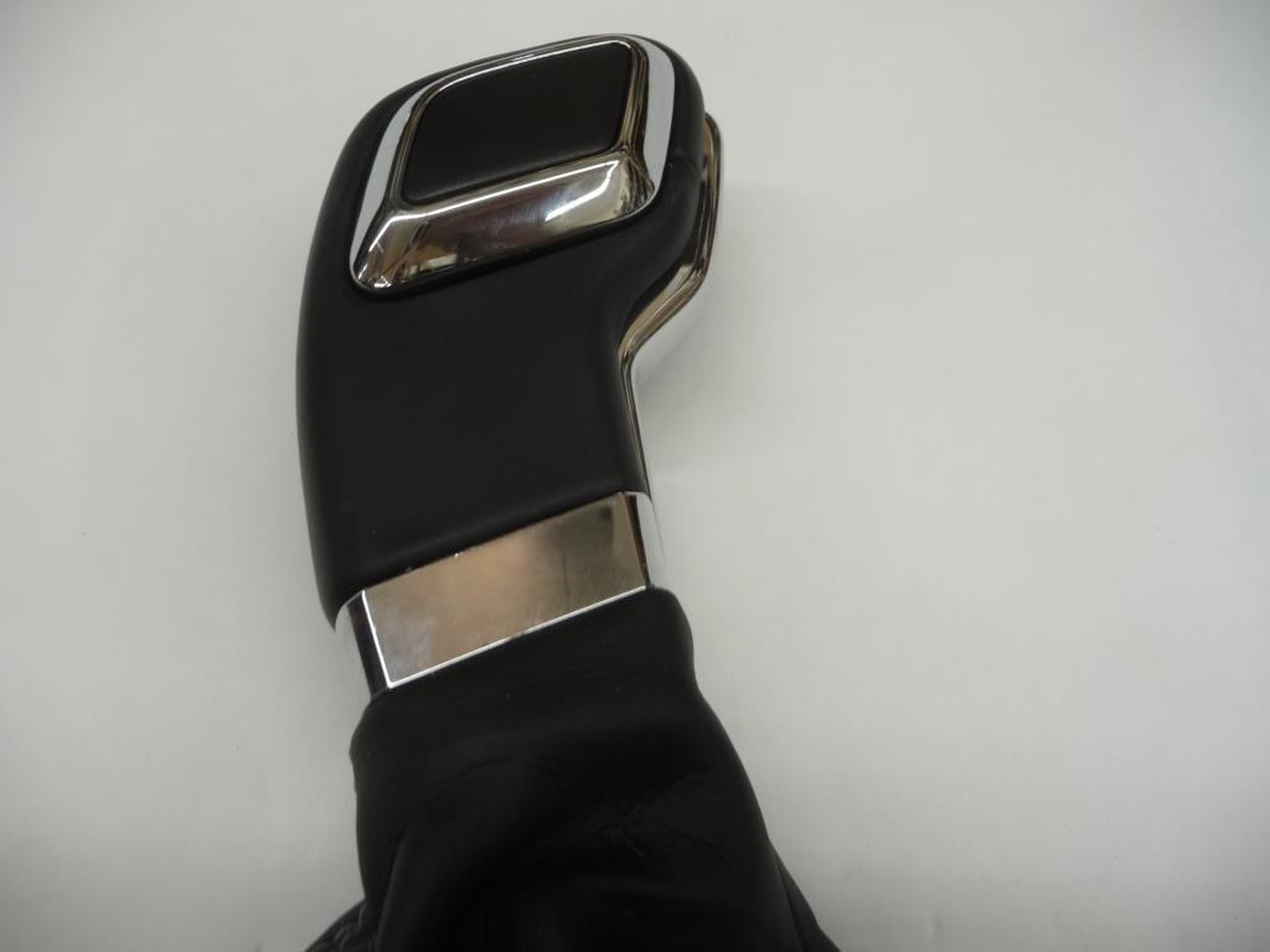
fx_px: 1027
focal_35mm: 28
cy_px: 476
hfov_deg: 63.4
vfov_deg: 49.7
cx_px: 635
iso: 125
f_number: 3.3
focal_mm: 4.7
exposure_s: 1/30
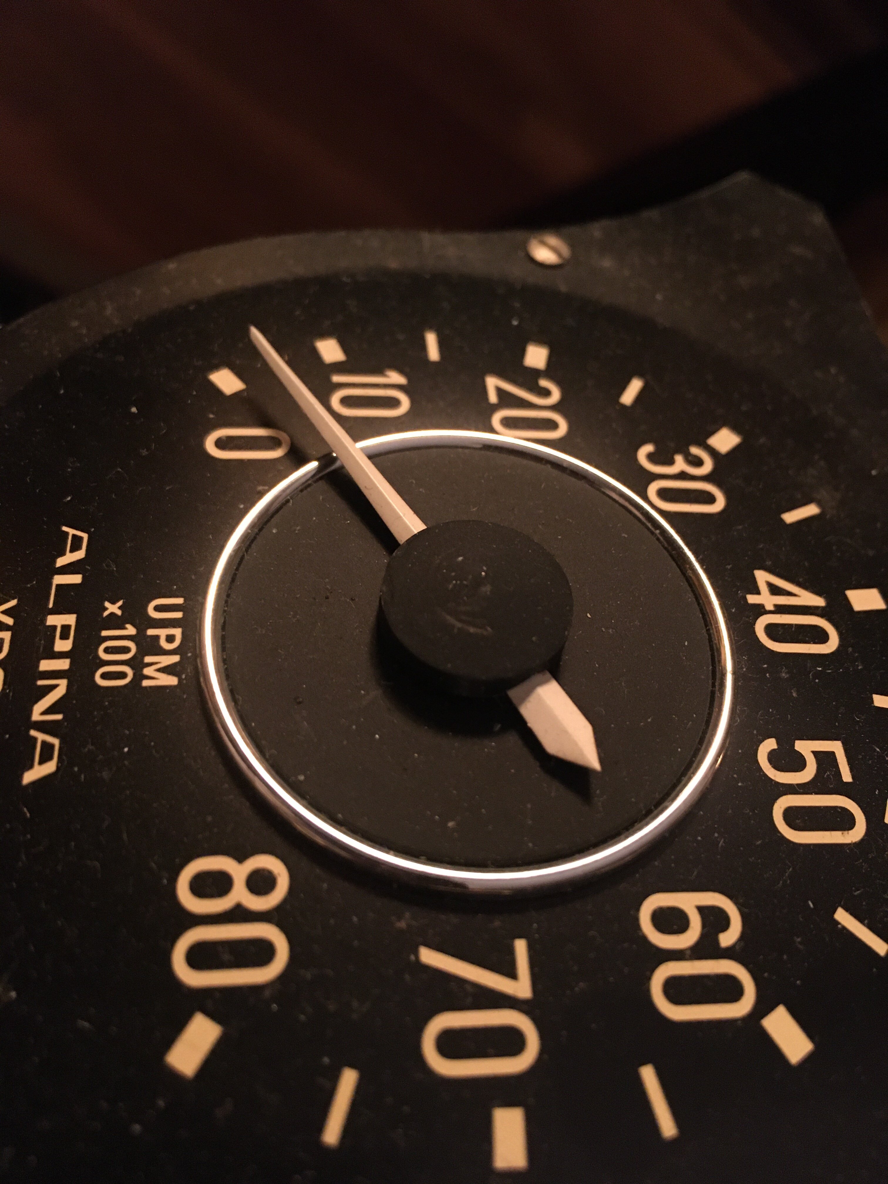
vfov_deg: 61.7
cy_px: 592
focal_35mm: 29
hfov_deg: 48.2
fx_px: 992
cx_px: 444
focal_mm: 4.15
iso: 200
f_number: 2.2
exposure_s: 1/15
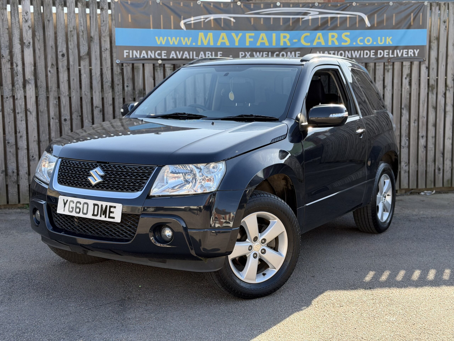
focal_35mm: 48
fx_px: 630
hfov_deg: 39.7
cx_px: 227
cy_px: 170
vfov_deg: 30.3
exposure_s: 1/939
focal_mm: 6.76
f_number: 1.78
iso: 80
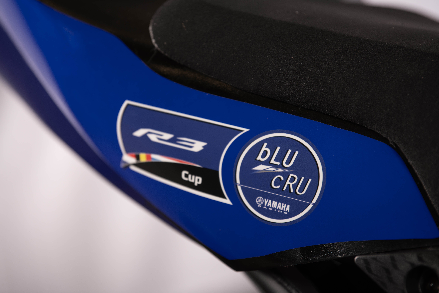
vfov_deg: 6.9
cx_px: 220
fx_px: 2439
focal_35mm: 200
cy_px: 146
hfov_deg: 10.3
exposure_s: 1/200
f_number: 3.2
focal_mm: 200
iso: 80
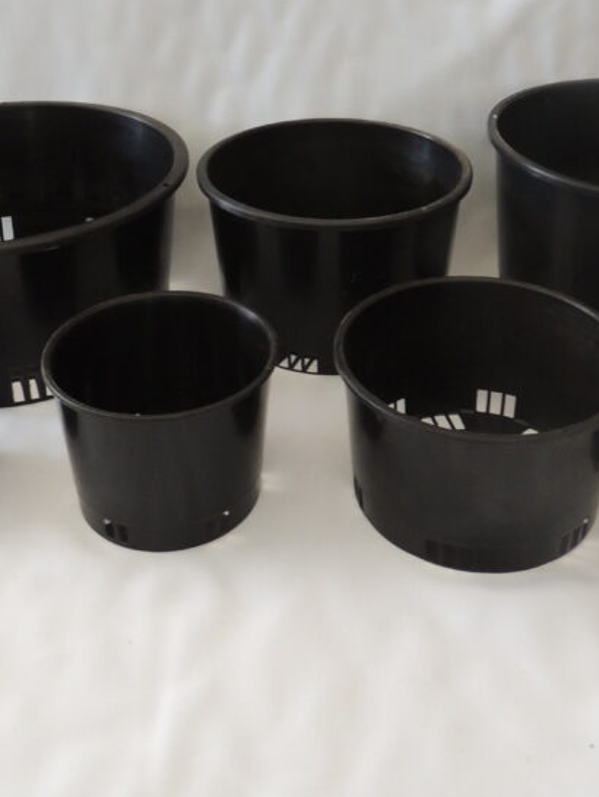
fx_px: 1037
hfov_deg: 32.2
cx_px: 327
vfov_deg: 40.3
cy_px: 153
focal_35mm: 45
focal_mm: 4.3
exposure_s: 1/10
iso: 400
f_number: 3
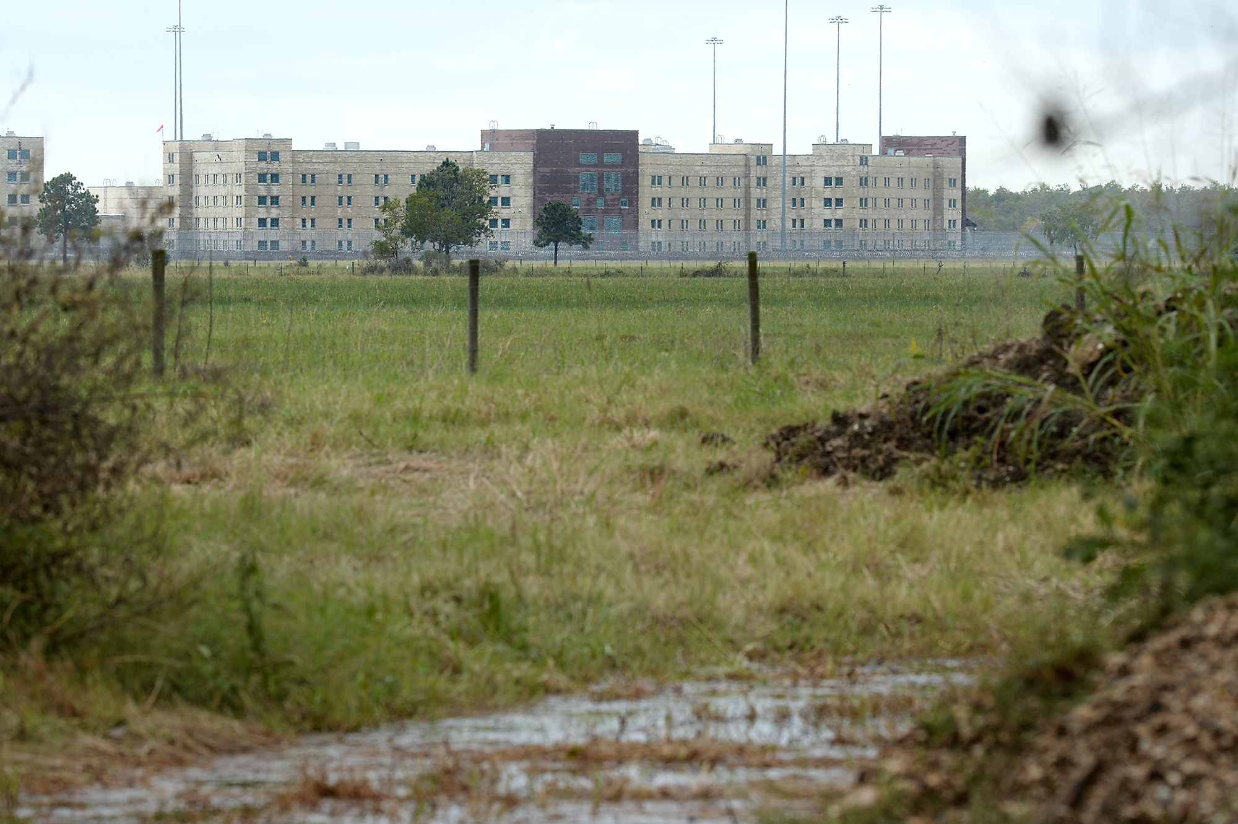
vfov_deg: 4.6
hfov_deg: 6.9
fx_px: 10310
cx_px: 619
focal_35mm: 300
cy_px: 412
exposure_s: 1/400
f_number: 16
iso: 640
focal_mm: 300
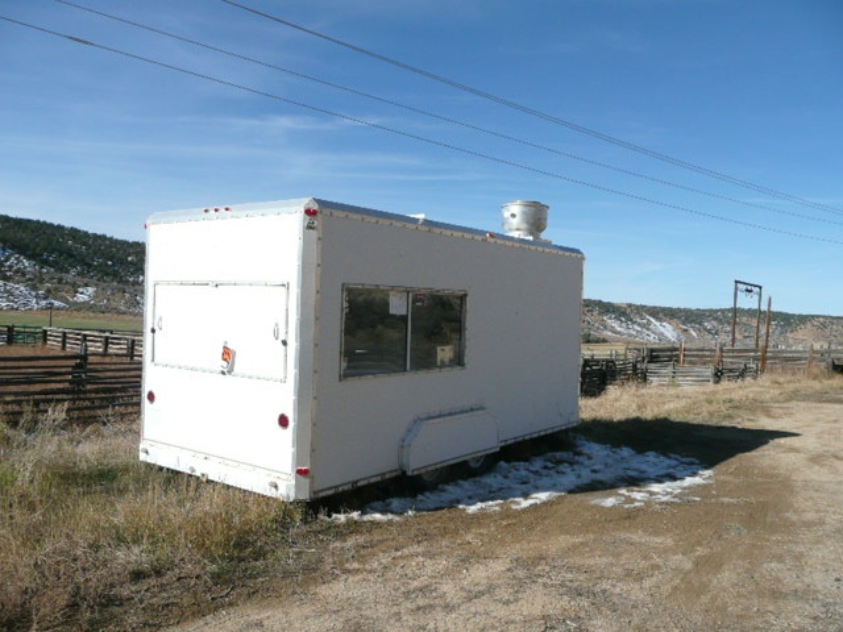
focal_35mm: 28
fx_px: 682
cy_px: 316
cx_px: 422
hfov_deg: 63.4
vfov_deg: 49.7
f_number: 8
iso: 100
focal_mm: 4.6
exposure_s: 1/250
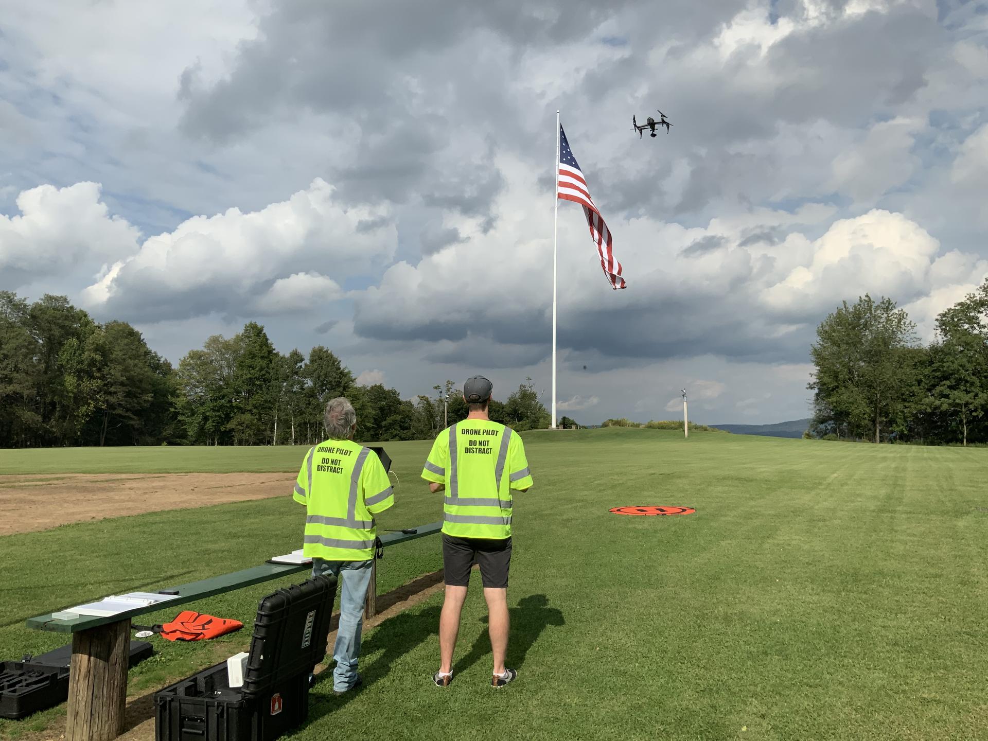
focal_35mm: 29
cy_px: 370
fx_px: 828
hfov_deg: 61.7
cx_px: 494
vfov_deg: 48.2
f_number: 1.8
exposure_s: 1/3534
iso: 16
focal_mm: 3
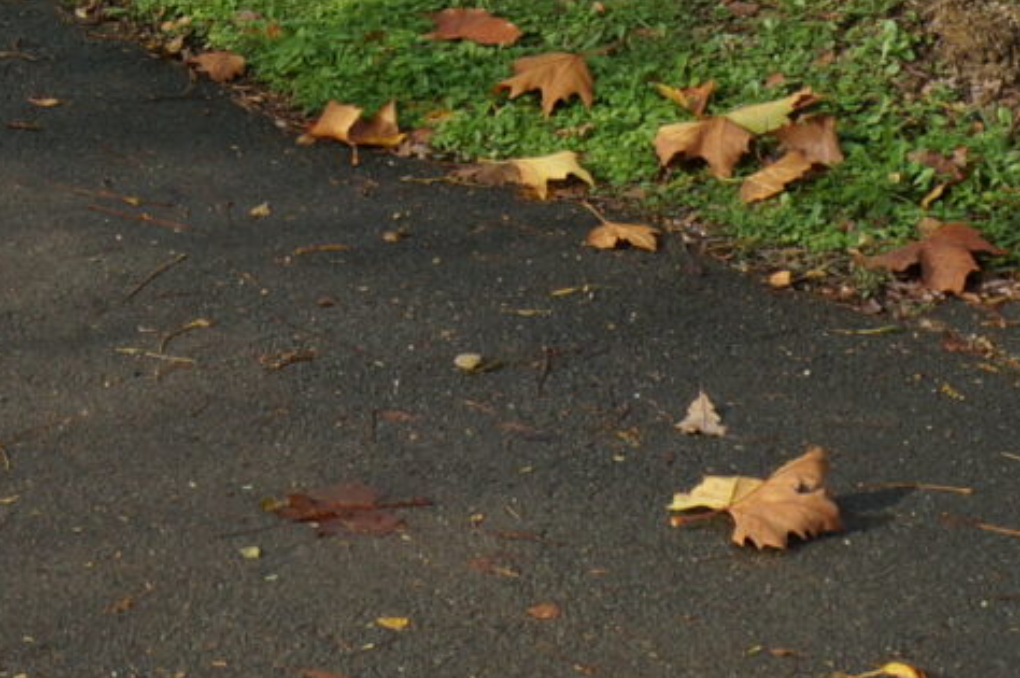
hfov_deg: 12.6
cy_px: -589
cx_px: 88
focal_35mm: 162
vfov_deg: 8.1
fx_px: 4590
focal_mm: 25
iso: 200
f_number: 9
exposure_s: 1/250
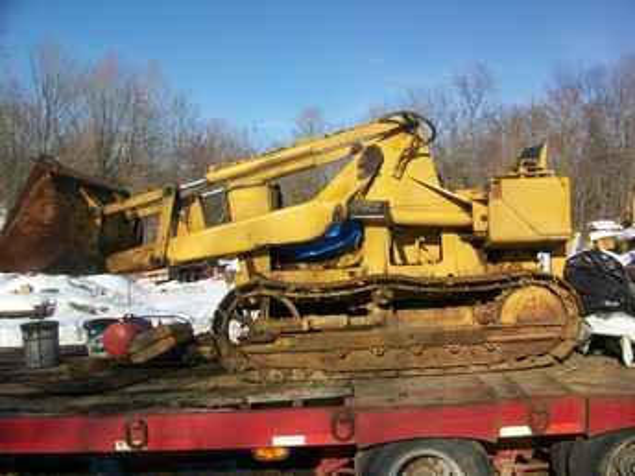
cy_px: 238
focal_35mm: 32
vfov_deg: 44.2
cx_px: 318
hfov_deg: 56.8
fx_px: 587
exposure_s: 1/400
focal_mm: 5.7
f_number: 5.5
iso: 64
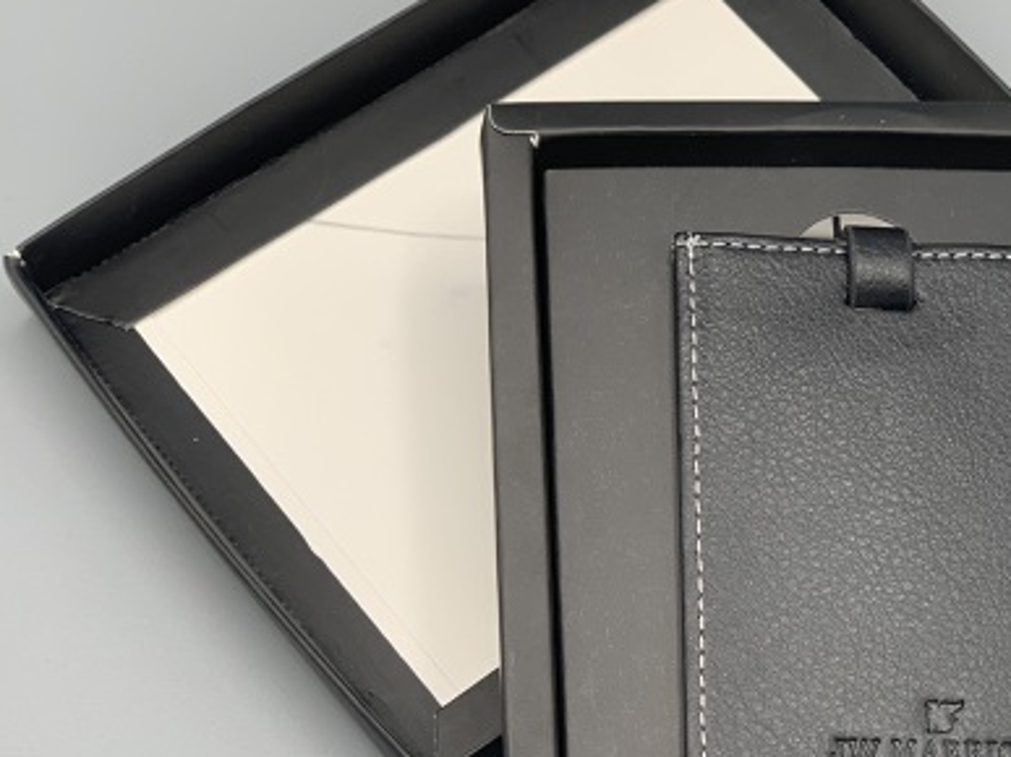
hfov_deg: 21.6
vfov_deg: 16.4
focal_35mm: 90
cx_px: 747
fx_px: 2628
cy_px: 454
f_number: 2.4
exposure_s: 1/122
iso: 40
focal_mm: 6
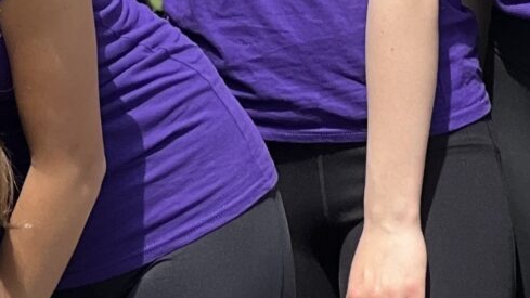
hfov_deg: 6.1
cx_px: -279
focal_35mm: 351
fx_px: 4933
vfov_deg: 3.4
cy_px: -180
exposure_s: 1/451
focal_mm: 9
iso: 32
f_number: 2.8
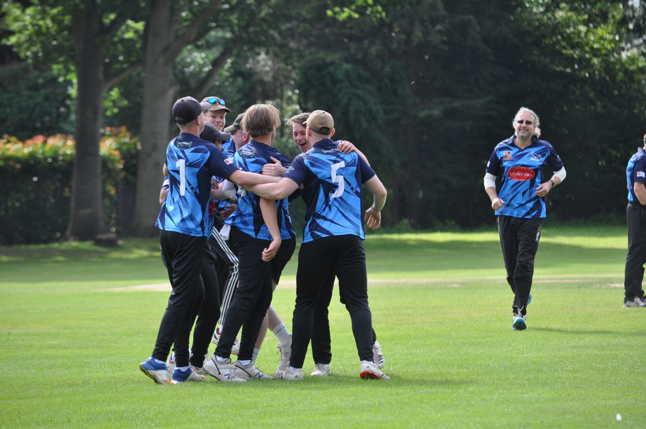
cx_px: 323
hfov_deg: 7.6
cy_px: 214
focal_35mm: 270
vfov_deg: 5.1
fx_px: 4839
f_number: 5.6
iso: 320
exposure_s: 1/500
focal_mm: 180
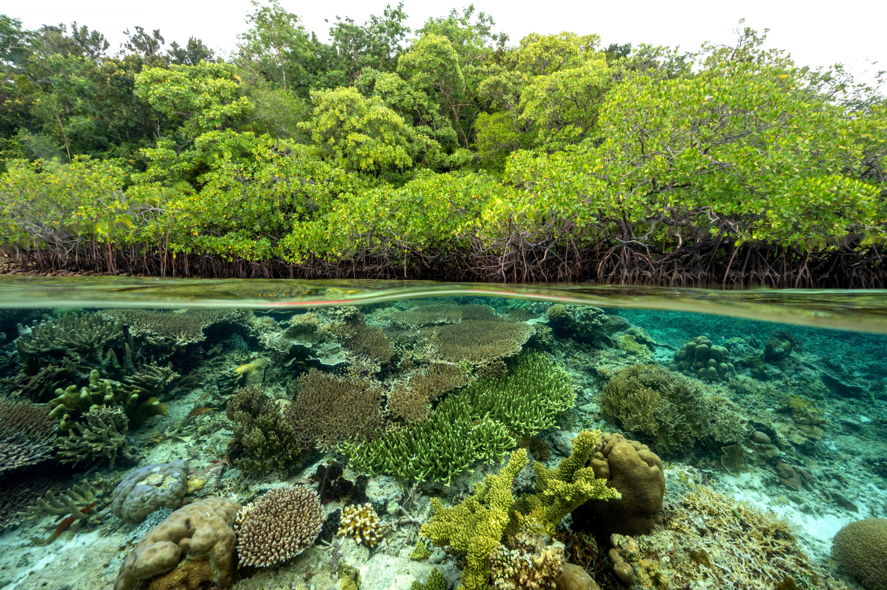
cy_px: 295
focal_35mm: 14
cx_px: 444
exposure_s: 1/80
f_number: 16
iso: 1250
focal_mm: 14
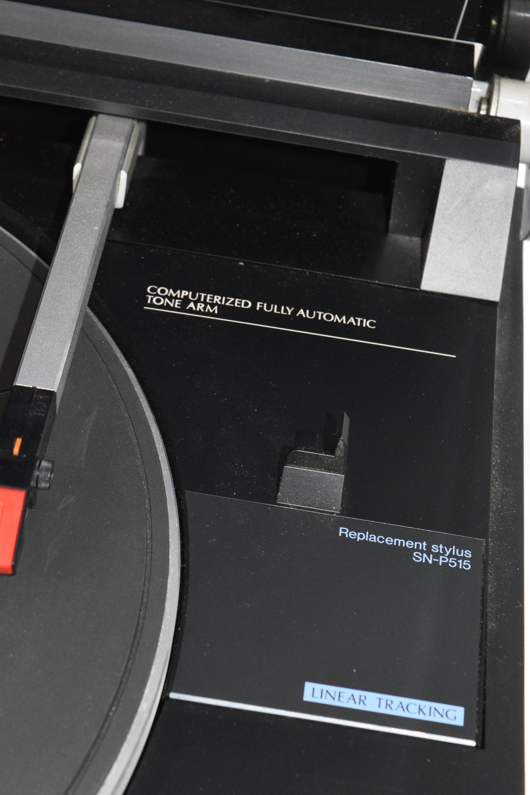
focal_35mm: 82
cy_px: 398
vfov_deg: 24.6
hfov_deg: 16.6
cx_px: 265
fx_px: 1822
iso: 2000
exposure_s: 1/160
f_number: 9
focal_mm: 55
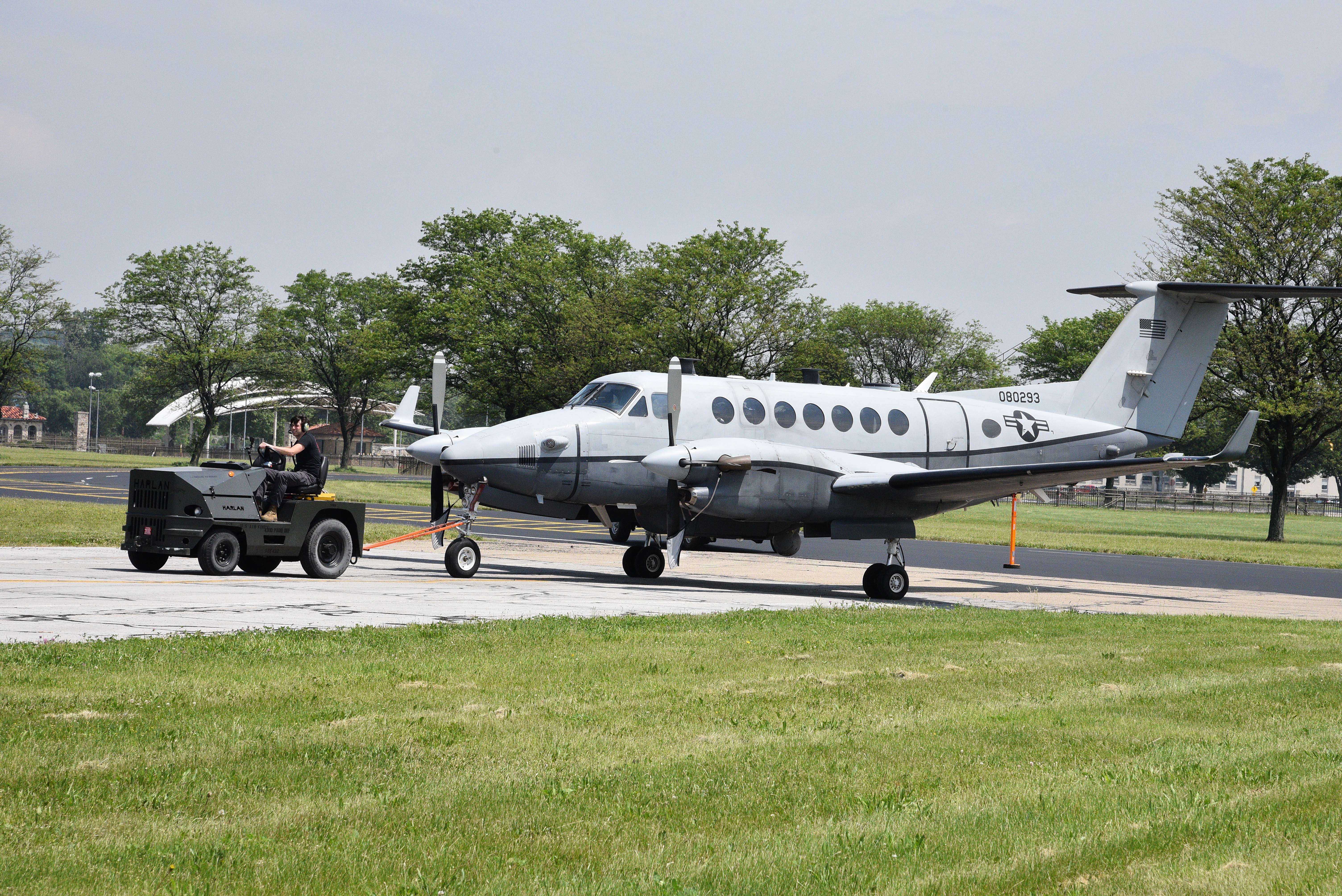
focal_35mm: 110
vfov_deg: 12.5
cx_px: 671
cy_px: 448
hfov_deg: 18.6
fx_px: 4102
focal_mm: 110
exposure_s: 1/1600
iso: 2000
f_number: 16
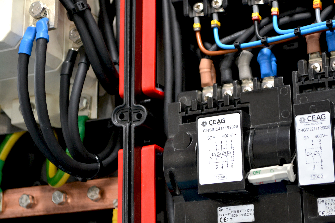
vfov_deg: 16.6
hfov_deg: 24.6
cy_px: 112
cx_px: 168
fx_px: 768
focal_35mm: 82
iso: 400
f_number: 5.6
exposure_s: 1/40
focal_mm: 55
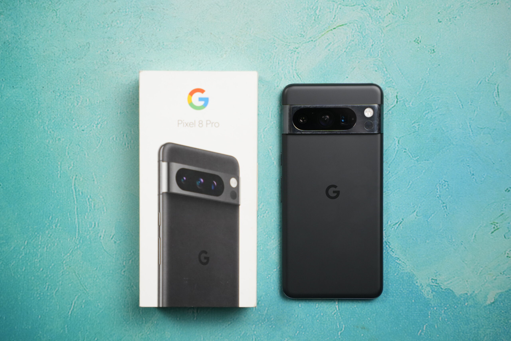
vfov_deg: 19.5
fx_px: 994
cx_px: 256
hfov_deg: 28.8
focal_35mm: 70
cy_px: 170
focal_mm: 70
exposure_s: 1/125
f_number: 3.5
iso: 640
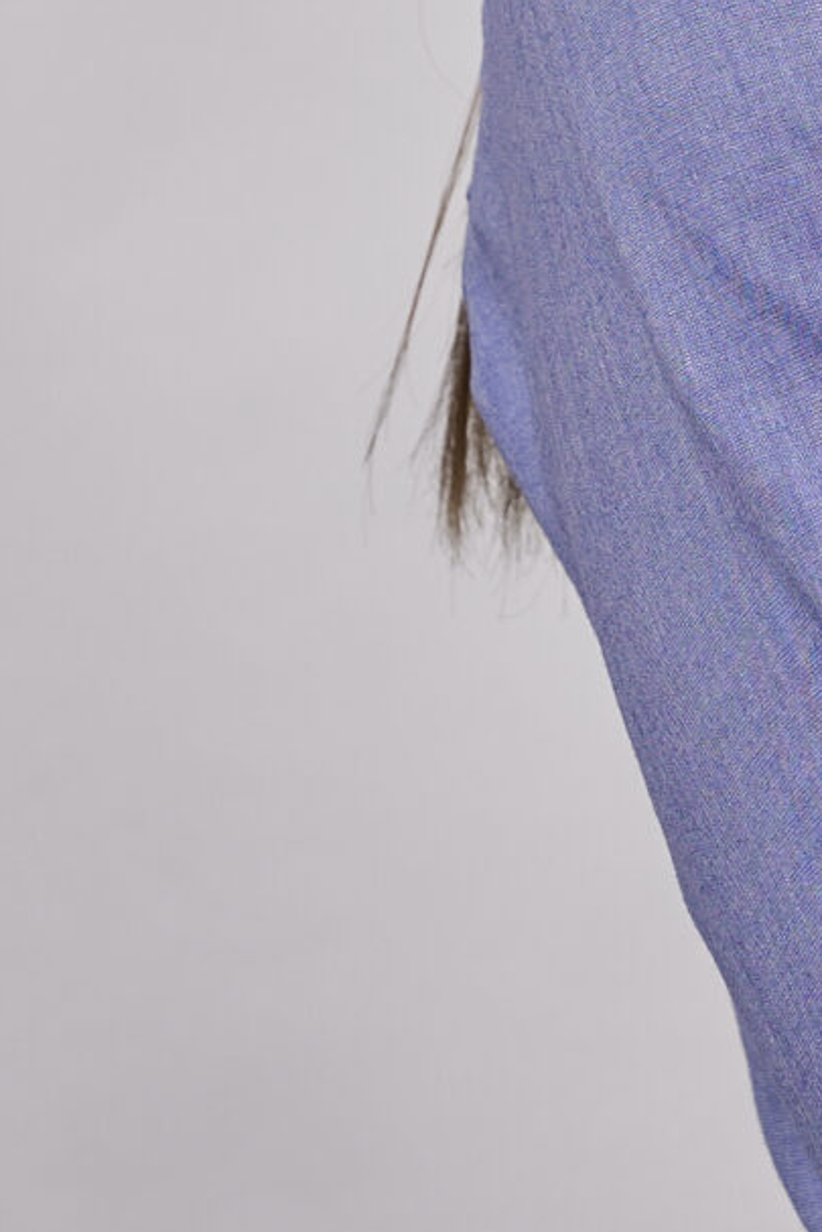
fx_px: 6640
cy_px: -215
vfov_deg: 10.4
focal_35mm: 194
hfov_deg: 6.9
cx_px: 1633
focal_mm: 46
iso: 100
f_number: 7.1
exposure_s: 1/125
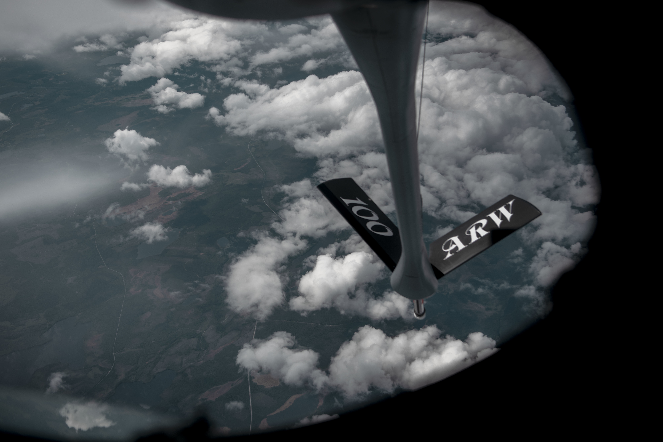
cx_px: 295
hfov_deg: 45.4
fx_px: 792
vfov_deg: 31.2
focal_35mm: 43
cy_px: 203
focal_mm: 38
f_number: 2.8
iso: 64
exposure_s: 1/2500
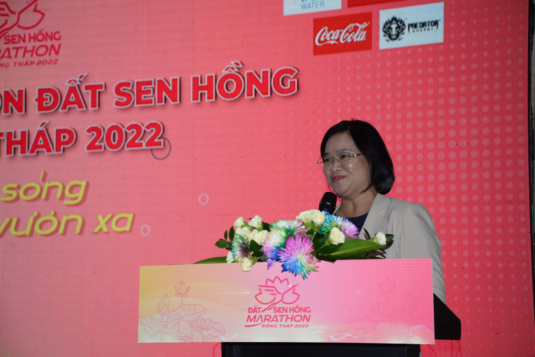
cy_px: 178
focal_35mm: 85
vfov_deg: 16.1
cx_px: 268
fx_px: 1263
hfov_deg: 23.9
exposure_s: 1/200
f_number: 5.6
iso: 1100
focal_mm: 85
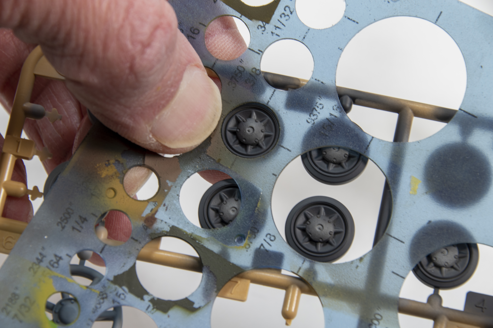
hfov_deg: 6.9
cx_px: 246
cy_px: 164
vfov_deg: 4.6
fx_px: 4108
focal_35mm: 300
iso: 100
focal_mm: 200
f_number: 16
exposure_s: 1/20
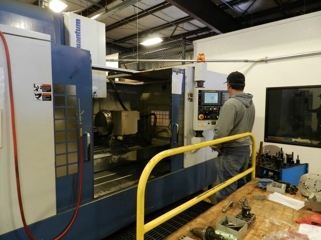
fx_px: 213
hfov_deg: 73.9
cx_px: 160
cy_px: 120
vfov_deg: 58.9
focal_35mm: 23
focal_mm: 4
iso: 400
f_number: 3.4
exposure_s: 1/15
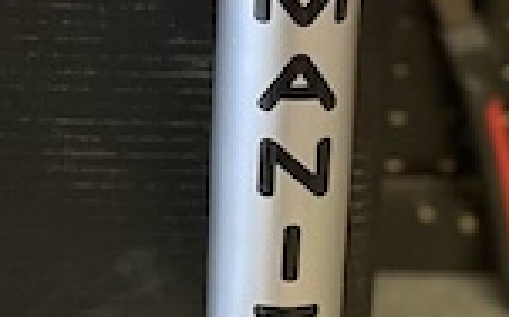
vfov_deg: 8.7
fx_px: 2023
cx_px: -20
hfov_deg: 14.1
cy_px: -206
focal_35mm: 146
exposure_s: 1/60
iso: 320
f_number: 1.6
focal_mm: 4.2
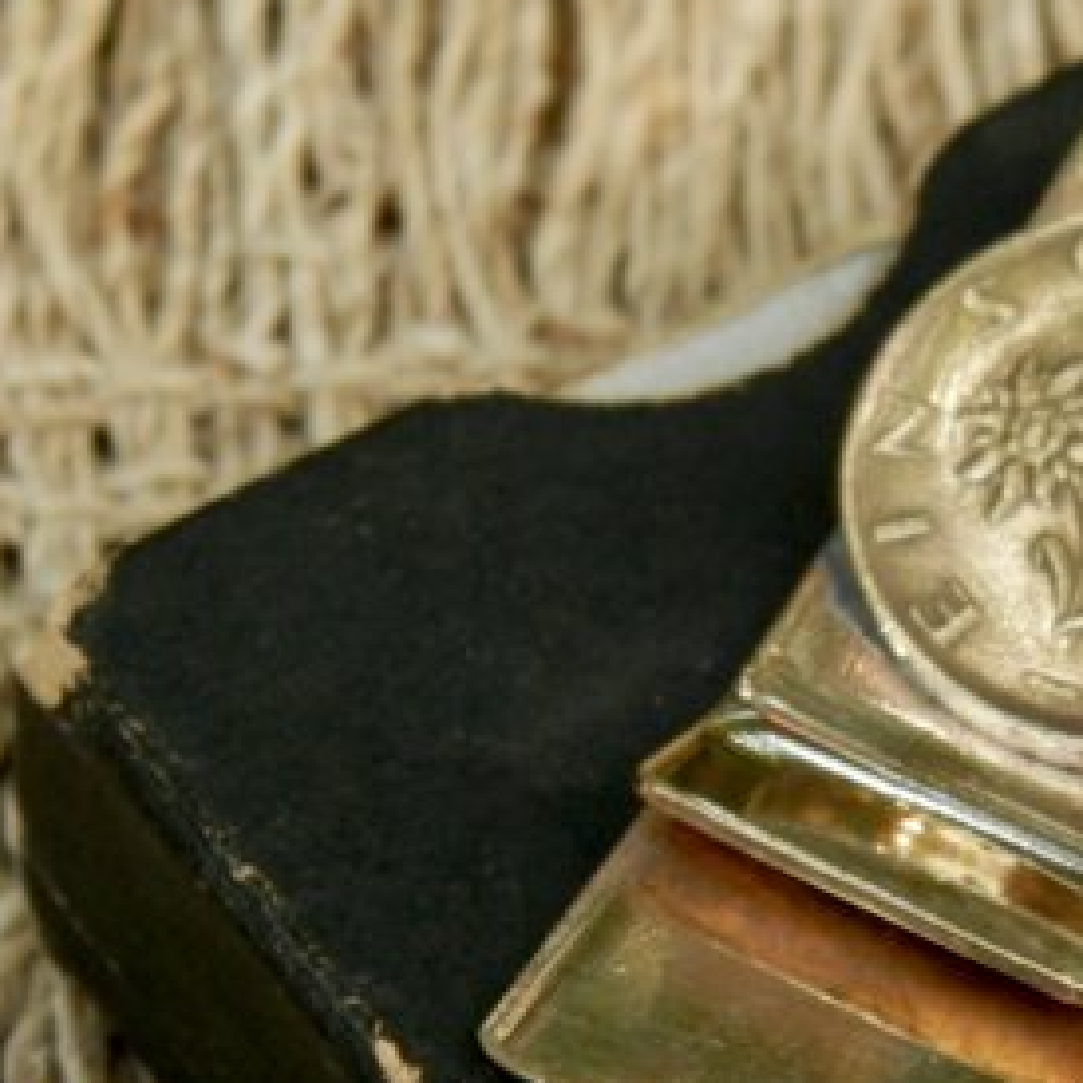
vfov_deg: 10.3
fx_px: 5982
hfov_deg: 10.3
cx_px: 909
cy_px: 822
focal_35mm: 169
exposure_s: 1/100
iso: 200
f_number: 4.2
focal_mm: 14.6
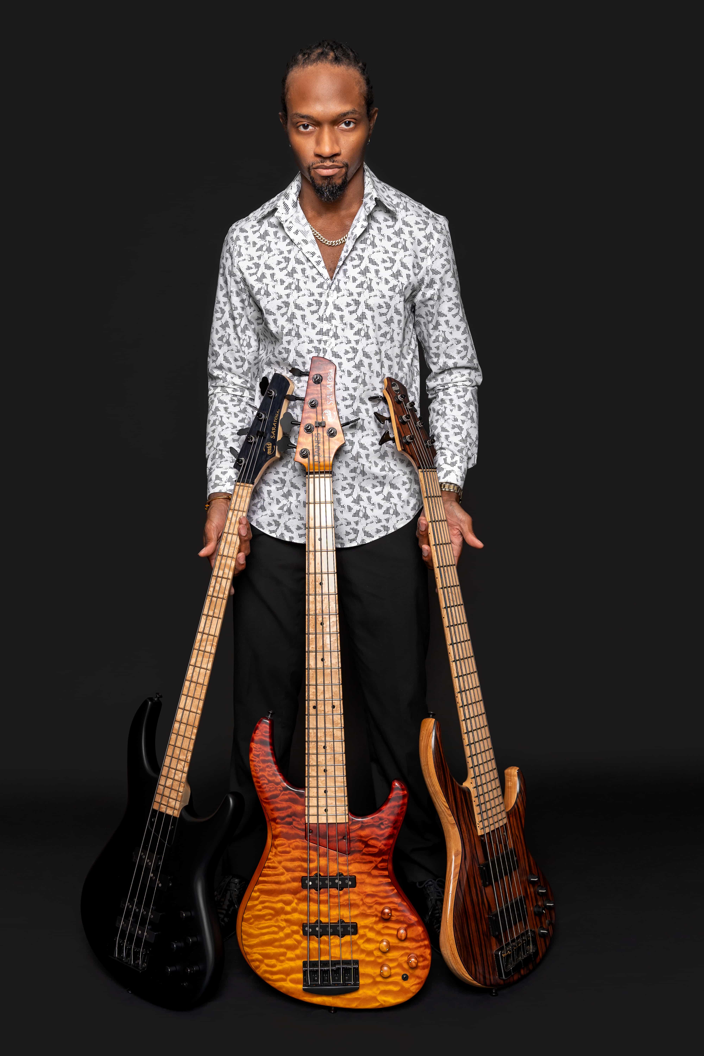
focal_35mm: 35
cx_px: 352
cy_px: 528
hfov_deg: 37.9
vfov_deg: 54.4
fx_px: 1027
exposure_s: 1/125
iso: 125
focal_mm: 35
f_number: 4.5
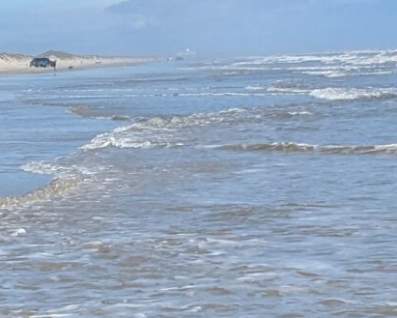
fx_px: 1927
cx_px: -19
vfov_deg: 9.1
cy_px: 523
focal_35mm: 164
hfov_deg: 11.6
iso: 60
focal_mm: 4.38
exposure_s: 1/3906
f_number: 1.73
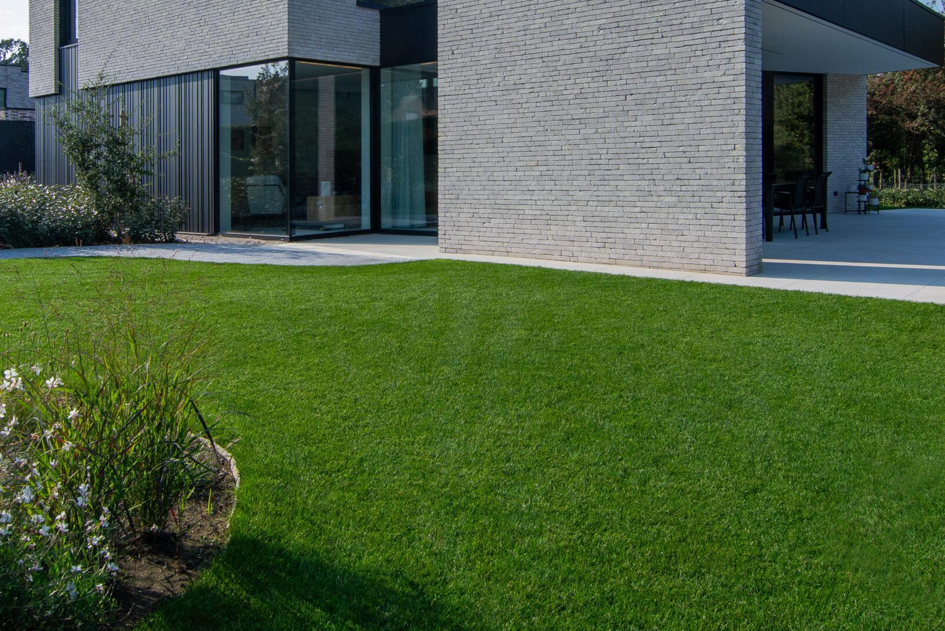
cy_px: 148
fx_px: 808
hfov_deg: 60.5
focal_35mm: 31
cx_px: 427
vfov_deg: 41.2
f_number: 11
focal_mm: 13
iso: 400
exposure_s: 1/320
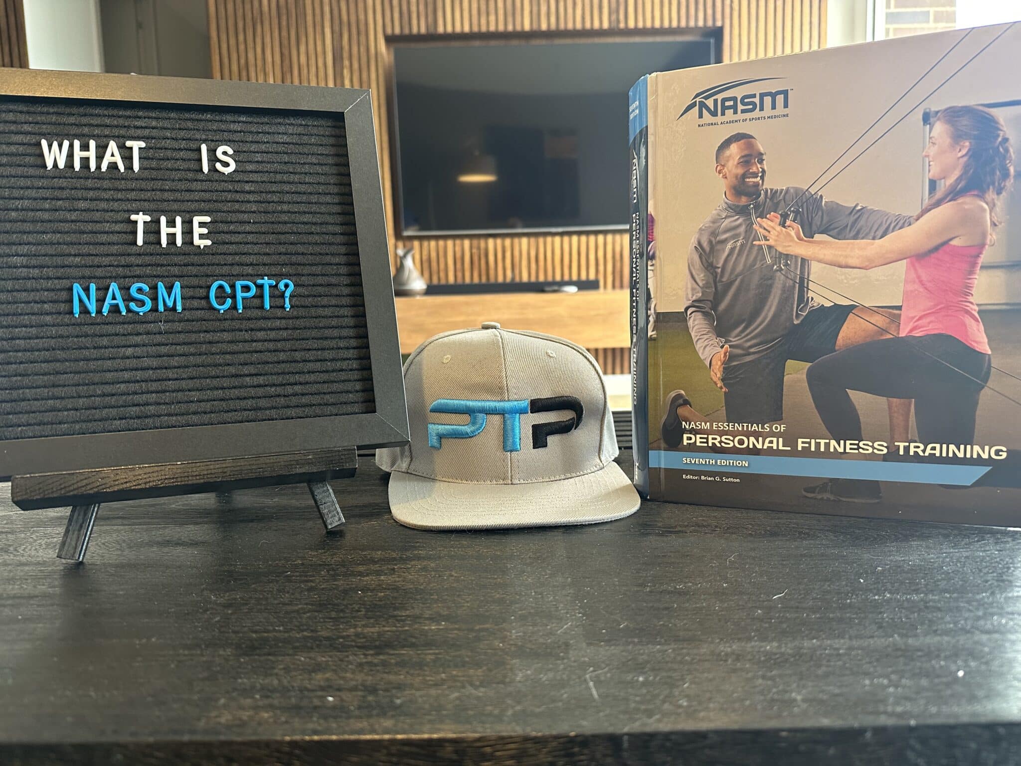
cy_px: 383
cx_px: 510
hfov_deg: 71.6
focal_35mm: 24
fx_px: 708
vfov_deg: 56.8
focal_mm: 6.86
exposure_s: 1/60
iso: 250
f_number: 1.78
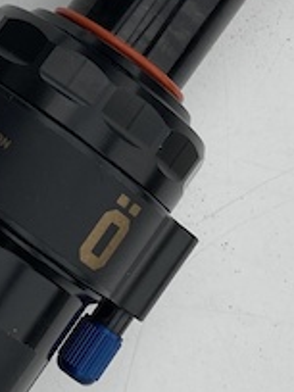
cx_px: 27
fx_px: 1246
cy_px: 94
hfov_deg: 13.3
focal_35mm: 110
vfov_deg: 17.8
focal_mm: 3.99
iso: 20
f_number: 1.8
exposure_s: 1/600
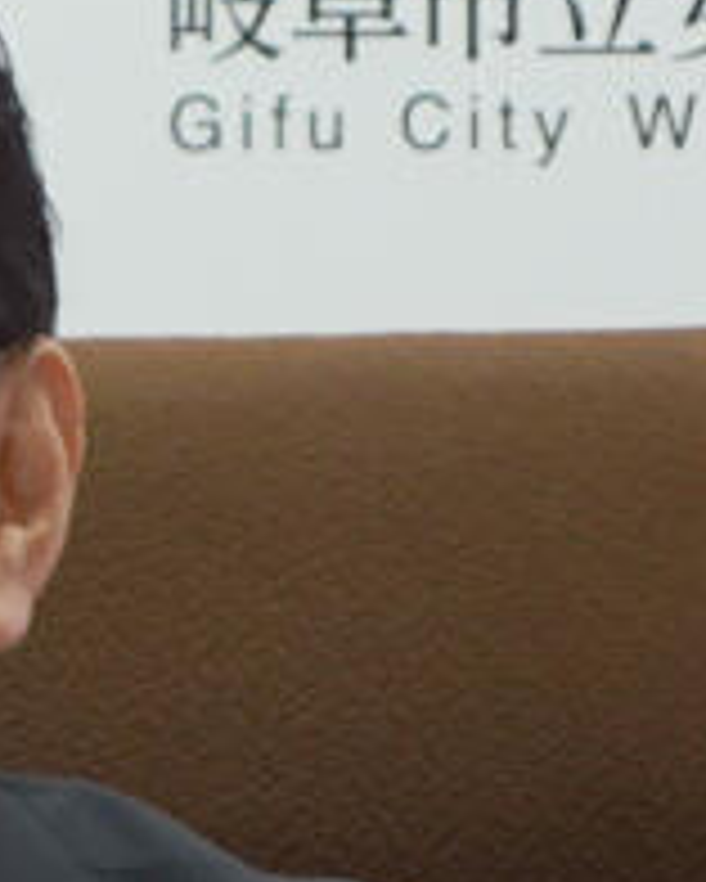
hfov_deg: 1.9
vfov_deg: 2.4
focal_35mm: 809
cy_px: 821
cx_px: -387
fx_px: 21114
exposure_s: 1/125
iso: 1250
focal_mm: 169
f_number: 6.3
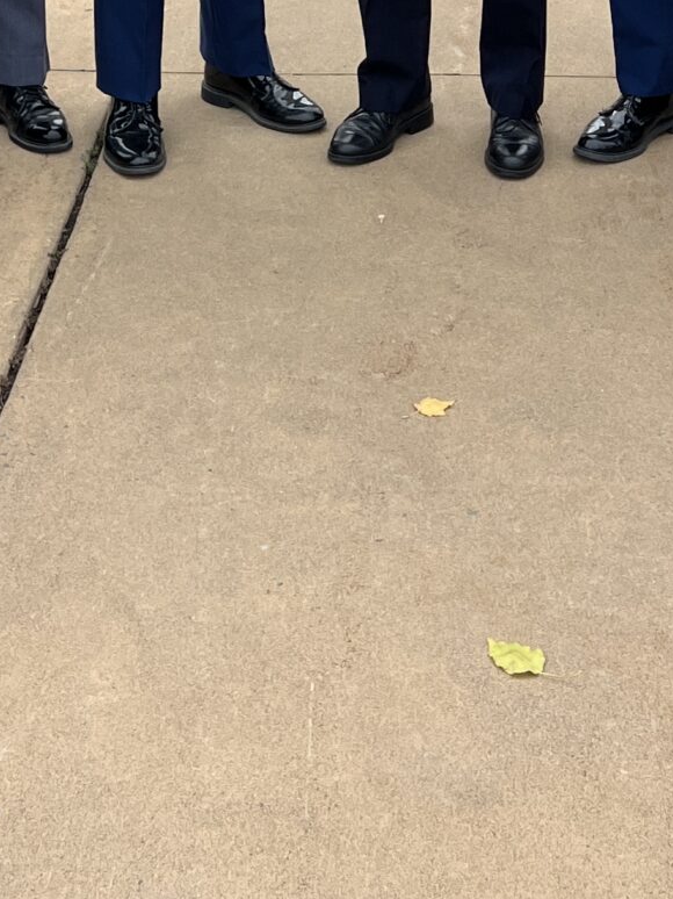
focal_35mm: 86
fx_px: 2231
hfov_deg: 17.2
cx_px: 306
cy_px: -410
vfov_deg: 20.0
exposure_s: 1/1089
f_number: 1.5
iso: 50
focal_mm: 5.7
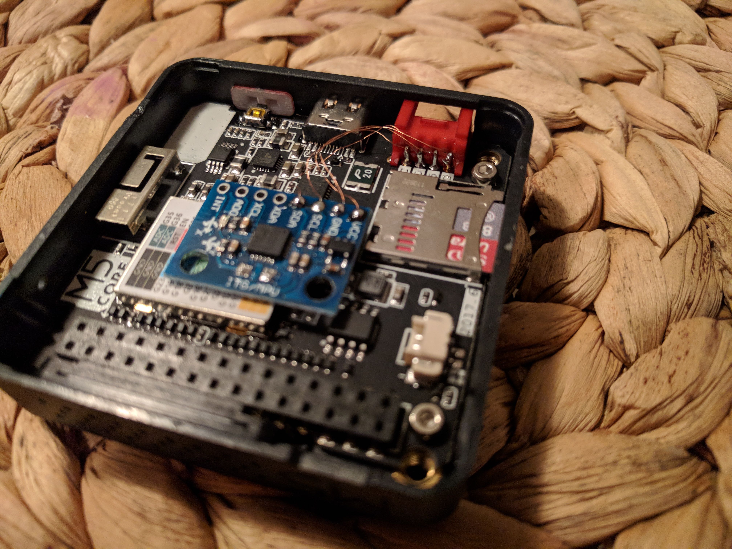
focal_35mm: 26
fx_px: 550
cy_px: 274
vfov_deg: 53.1
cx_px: 366
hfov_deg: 67.3
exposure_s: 1/32.1
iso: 829
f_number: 2
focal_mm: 4.67
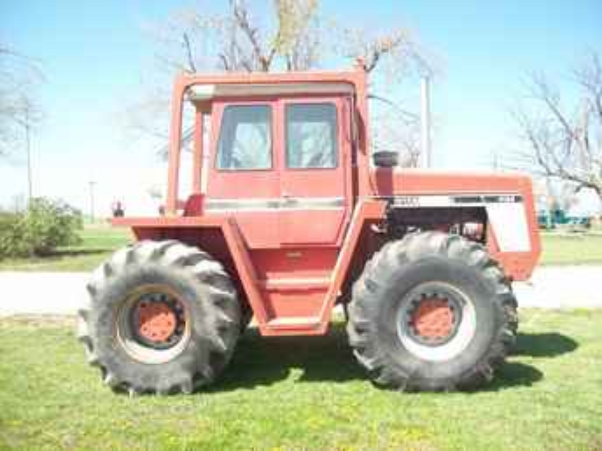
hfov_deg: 51.4
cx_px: 301
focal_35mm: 36
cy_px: 226
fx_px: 626
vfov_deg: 39.7
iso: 80
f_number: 2.7
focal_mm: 6
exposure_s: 1/486
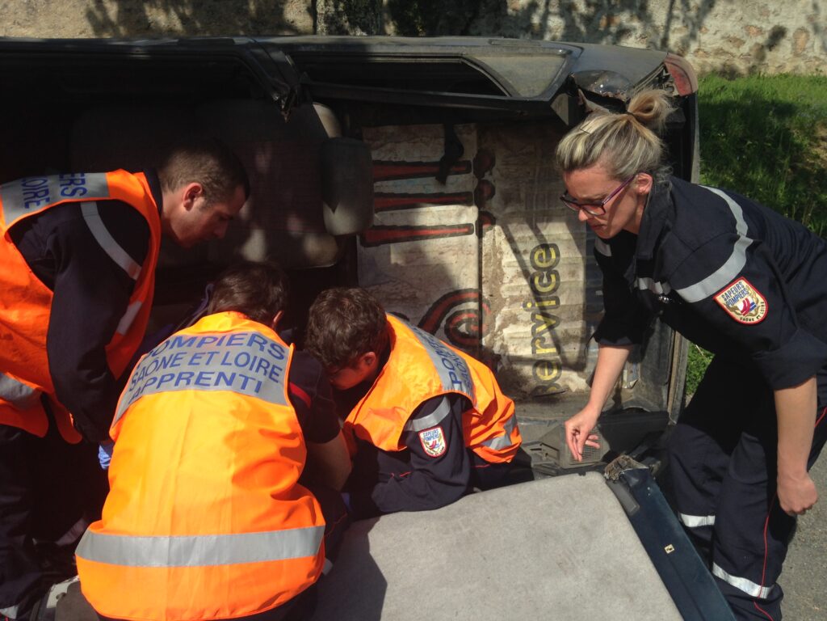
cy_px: 310
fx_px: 788
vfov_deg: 42.9
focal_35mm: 33
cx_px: 414
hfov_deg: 55.4
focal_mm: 4.12
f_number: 2.4
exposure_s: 1/1695
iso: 50
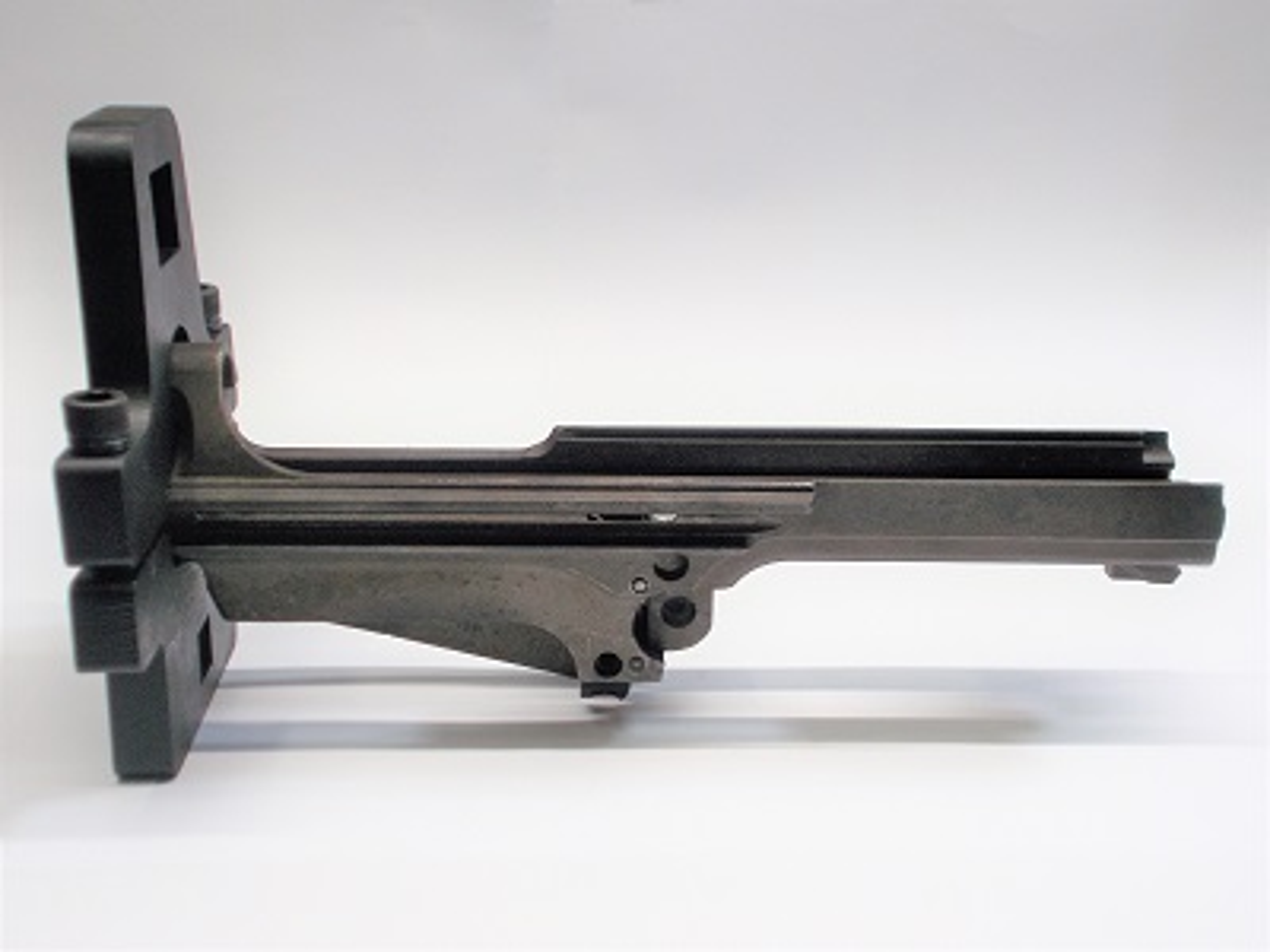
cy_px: 476
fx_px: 1614
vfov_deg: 32.9
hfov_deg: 42.9
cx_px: 635
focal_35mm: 44
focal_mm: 7.9
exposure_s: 1/30
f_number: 4.2
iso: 100
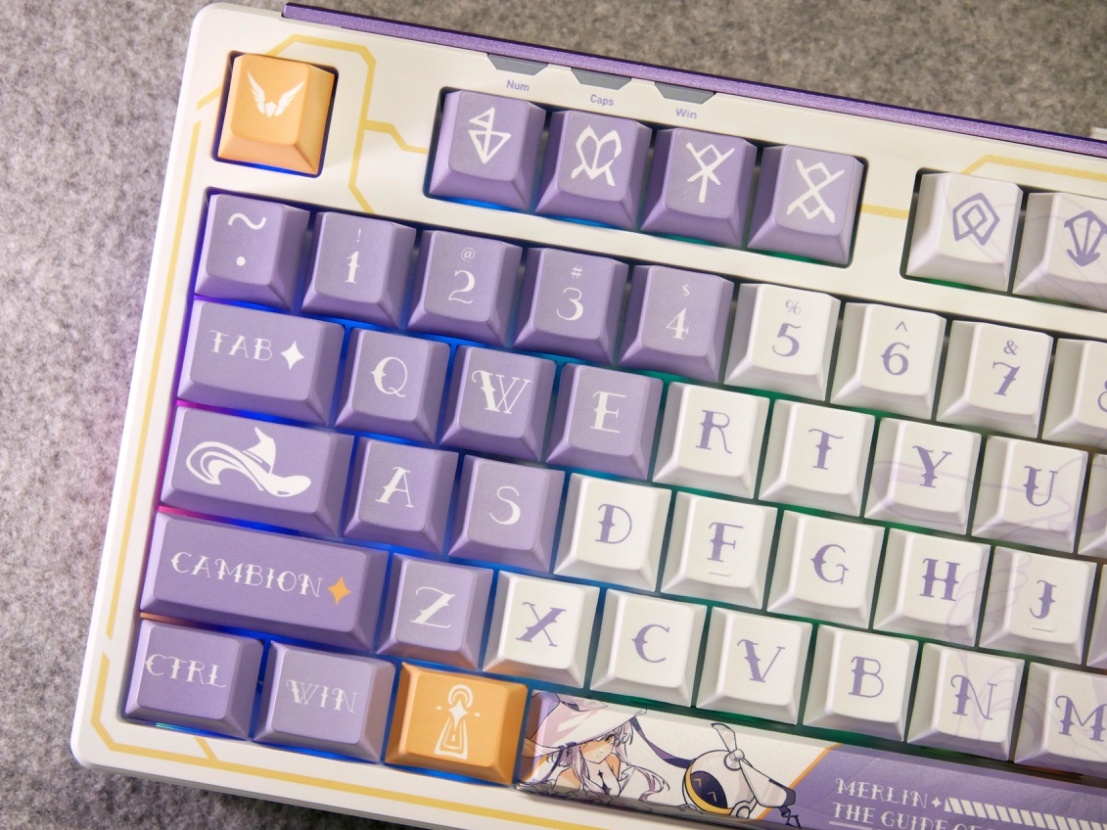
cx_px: 554
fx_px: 2078
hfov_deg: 29.8
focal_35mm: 65
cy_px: 412
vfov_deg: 22.6
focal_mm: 32
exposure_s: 1/80
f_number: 5.6
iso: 640
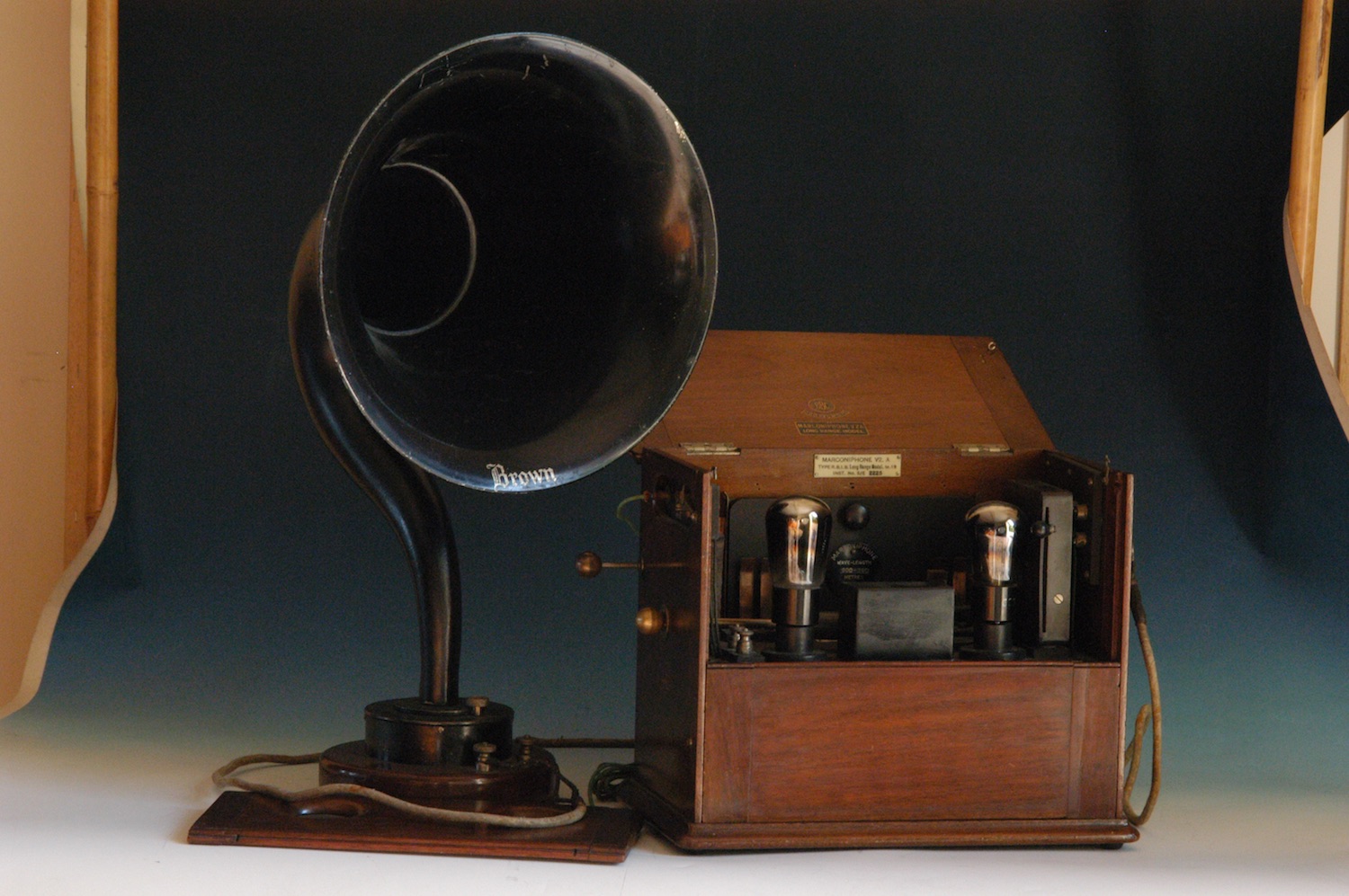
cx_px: 674
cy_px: 448
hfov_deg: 16.1
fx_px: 4773
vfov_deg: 10.7
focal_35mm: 128
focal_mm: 85
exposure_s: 1/30
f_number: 22
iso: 1600
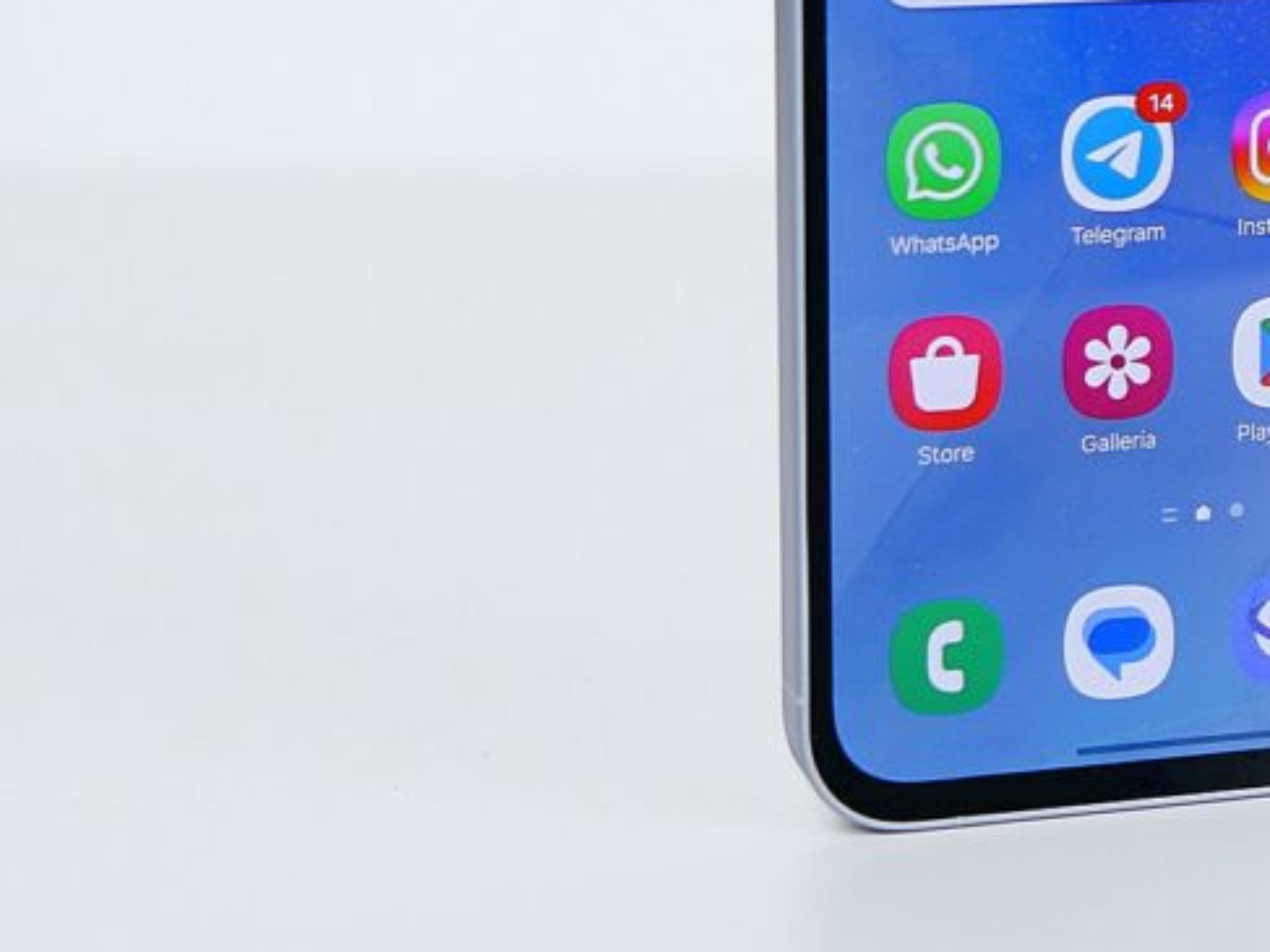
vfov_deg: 14.4
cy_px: -52
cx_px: 1207
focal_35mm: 101
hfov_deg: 19.0
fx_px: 3705
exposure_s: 1/100
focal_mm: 16
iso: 200
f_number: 2.2
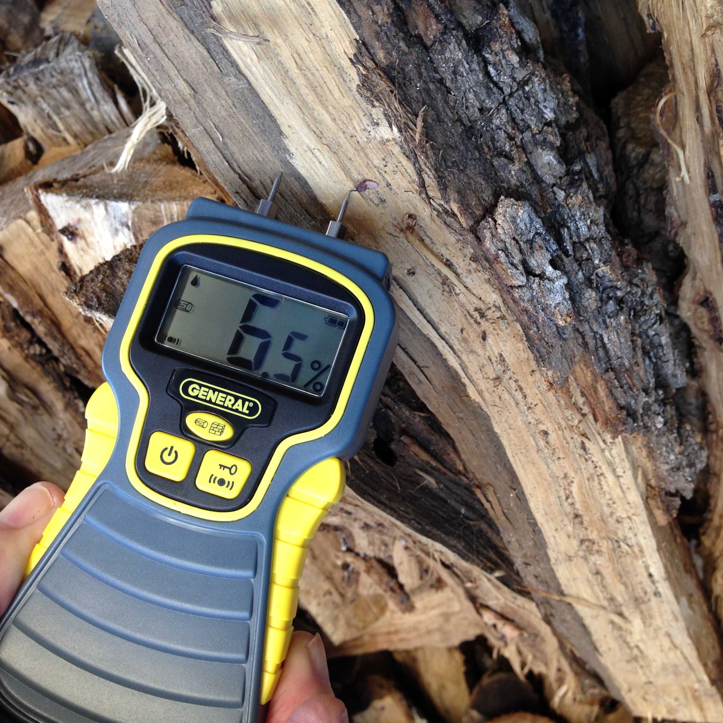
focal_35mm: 39
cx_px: 382
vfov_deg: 42.8
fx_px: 922
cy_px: 362
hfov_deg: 42.8
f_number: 2.4
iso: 50
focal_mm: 4.12
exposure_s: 1/20
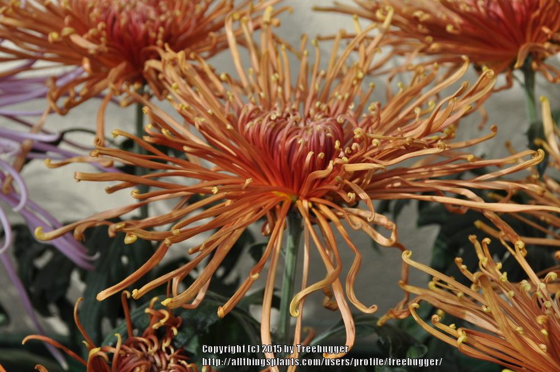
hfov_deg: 21.9
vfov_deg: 14.7
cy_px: 186
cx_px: 280
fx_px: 1445
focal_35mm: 93
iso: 200
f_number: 8
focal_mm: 62
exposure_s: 1/250
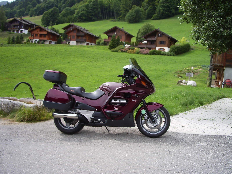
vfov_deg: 40.7
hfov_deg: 52.6
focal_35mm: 35
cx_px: 116
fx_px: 235
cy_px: 87
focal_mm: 5.8
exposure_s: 1/250
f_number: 4.3
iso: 80
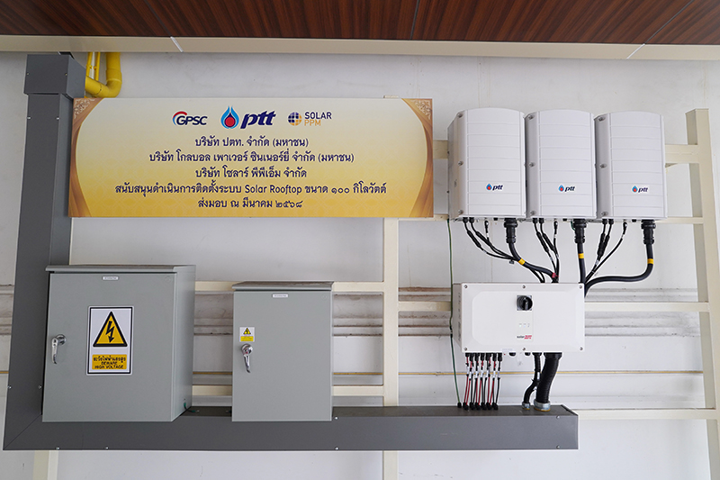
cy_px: 240
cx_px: 360
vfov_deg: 55.1
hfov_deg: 76.1
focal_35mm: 23
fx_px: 460
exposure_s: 1/250
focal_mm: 23
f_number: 5
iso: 1250
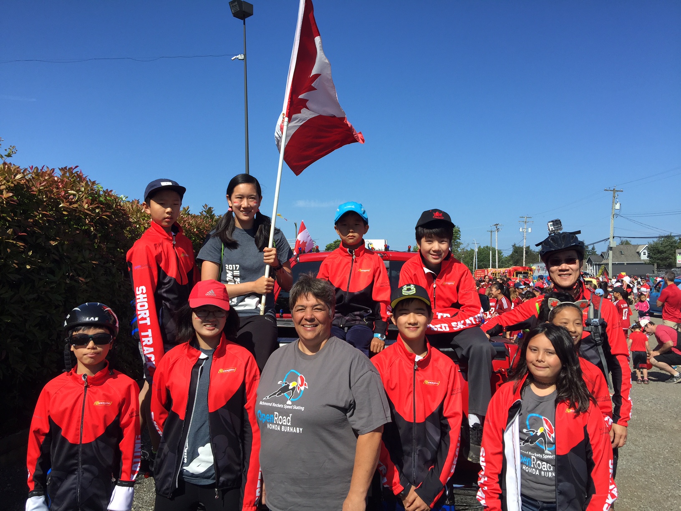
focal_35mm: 29
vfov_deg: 48.2
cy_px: 256
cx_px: 340
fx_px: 571
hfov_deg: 61.7
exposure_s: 1/1799
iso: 32
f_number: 2.2
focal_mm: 4.15
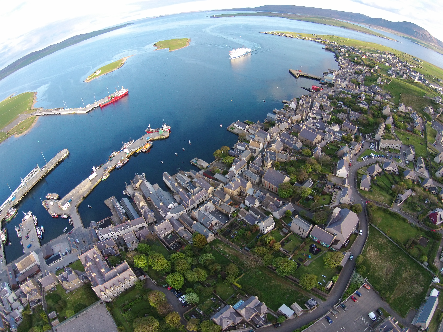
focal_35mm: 28
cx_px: 222
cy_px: 166
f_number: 2.8
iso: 100
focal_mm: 5
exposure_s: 1/336
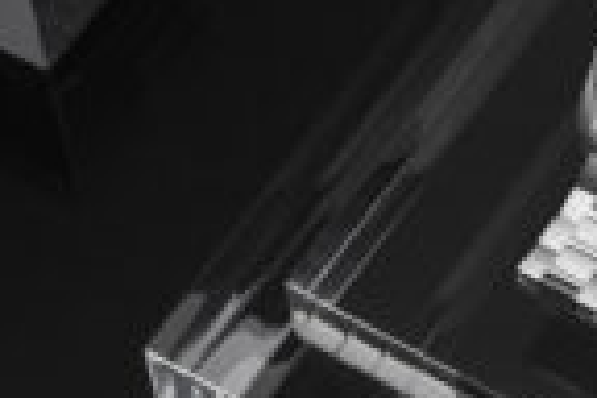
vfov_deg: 6.8
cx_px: 663
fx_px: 3350
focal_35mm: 202
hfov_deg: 10.1
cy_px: 230
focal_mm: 50
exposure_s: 1/125
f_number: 20
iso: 100
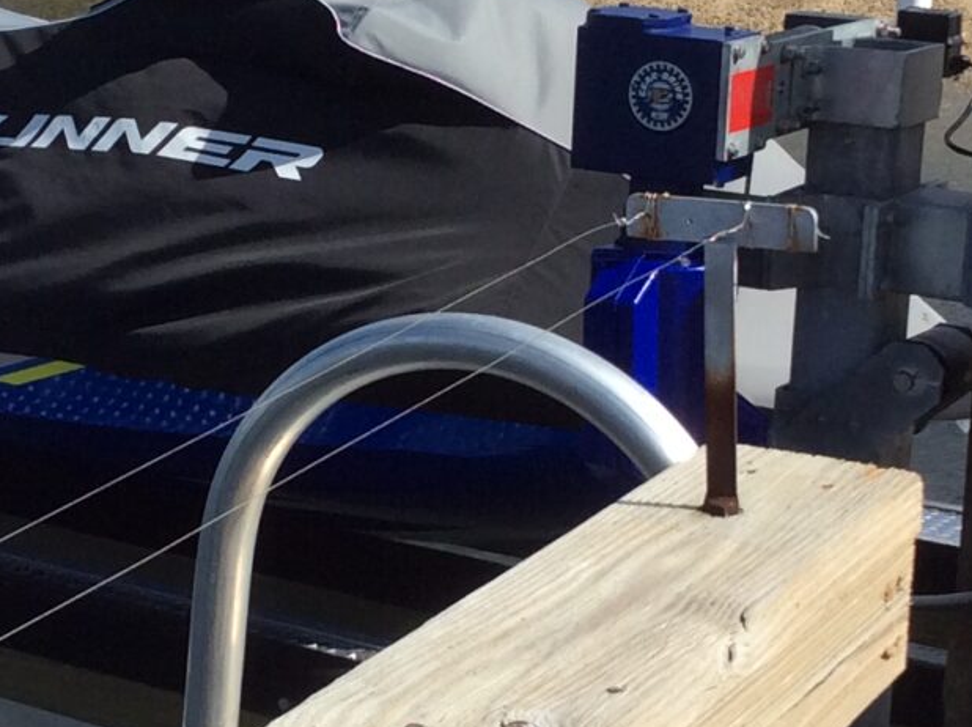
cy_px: 302
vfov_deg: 13.9
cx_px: 264
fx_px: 2973
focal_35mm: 106
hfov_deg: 18.5
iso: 32
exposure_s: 1/1972
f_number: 2.4
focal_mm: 3.3
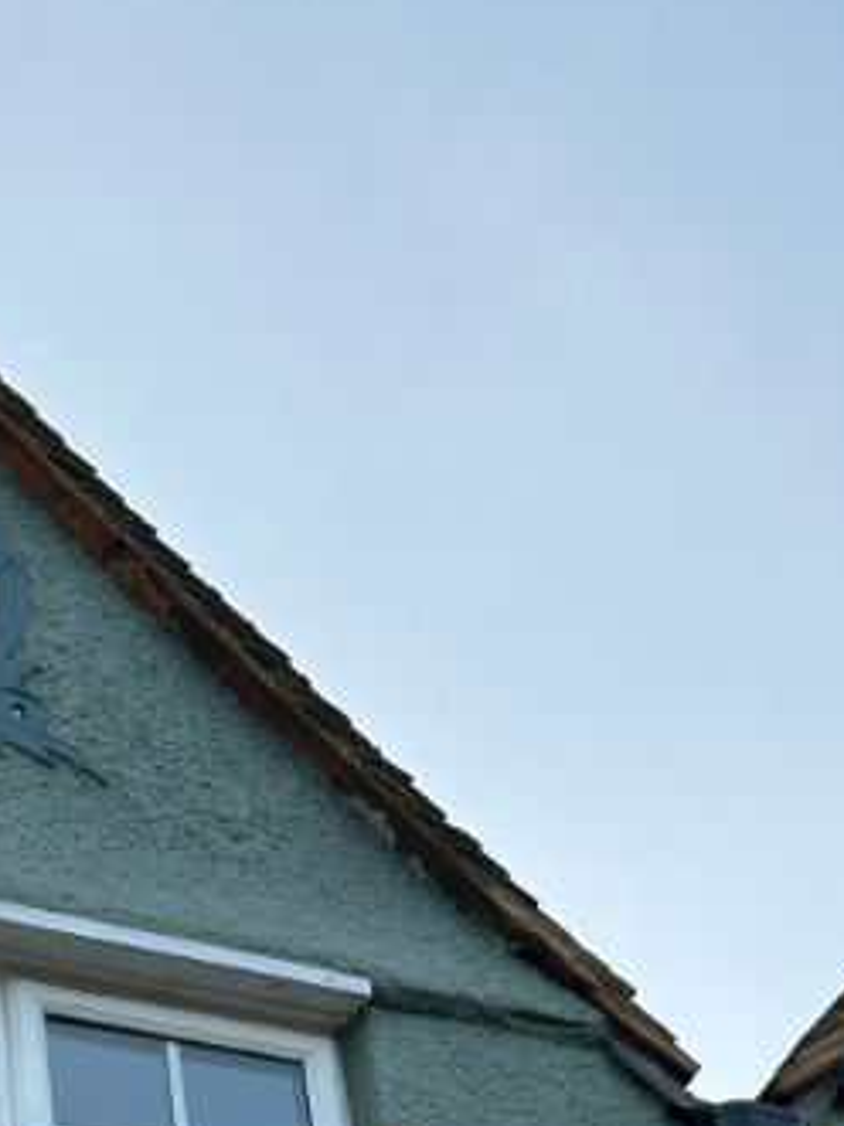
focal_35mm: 116
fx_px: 3773
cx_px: 442
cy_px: 1177
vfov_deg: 16.6
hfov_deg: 12.8
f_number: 1.8
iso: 64
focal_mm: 6.9
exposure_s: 1/1095
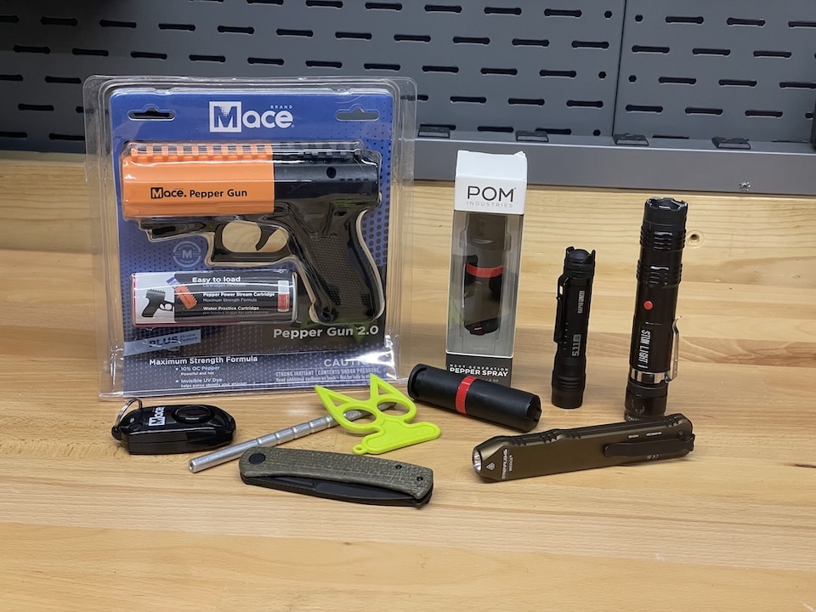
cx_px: 408
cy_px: 306
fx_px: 1226
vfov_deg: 28.0
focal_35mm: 52
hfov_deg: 36.8
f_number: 2
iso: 200
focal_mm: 6
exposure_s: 1/60
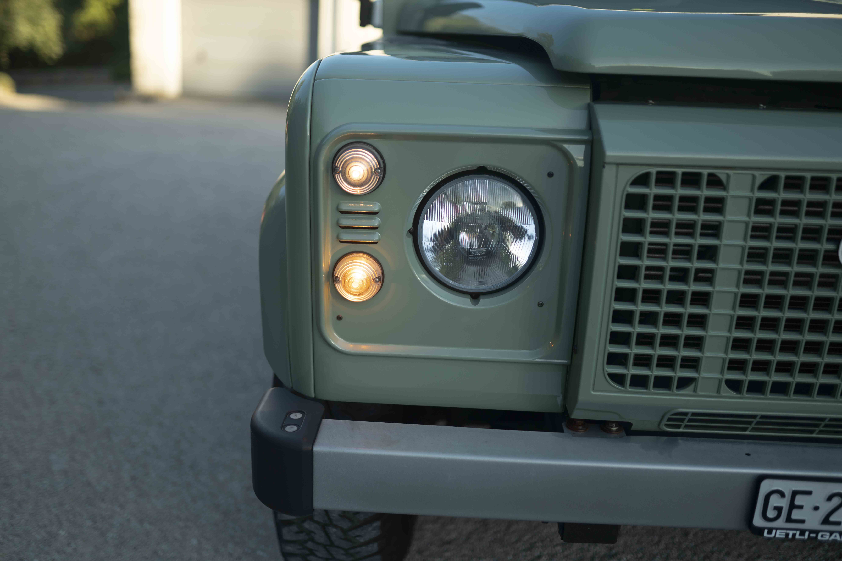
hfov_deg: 54.4
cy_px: 280
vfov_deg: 37.9
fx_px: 819
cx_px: 421
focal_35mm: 35
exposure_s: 1/400
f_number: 1.4
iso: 100
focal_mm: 35
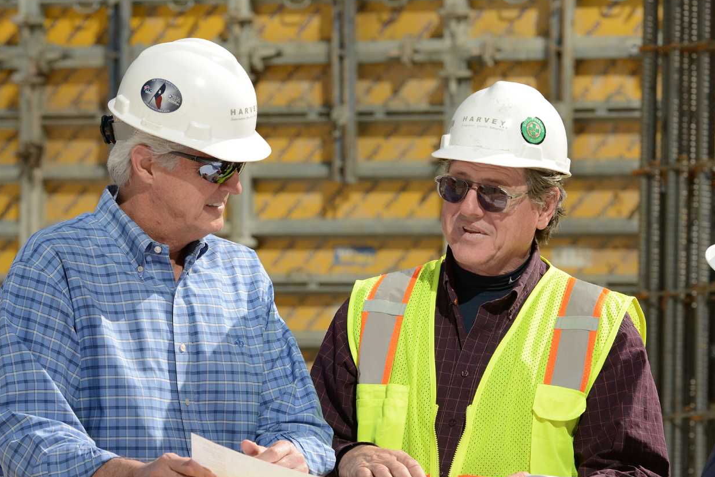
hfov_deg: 10.4
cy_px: 275
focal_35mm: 198
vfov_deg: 6.9
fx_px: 3933
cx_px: 476
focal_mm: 120
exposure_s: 1/1250
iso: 400
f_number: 8
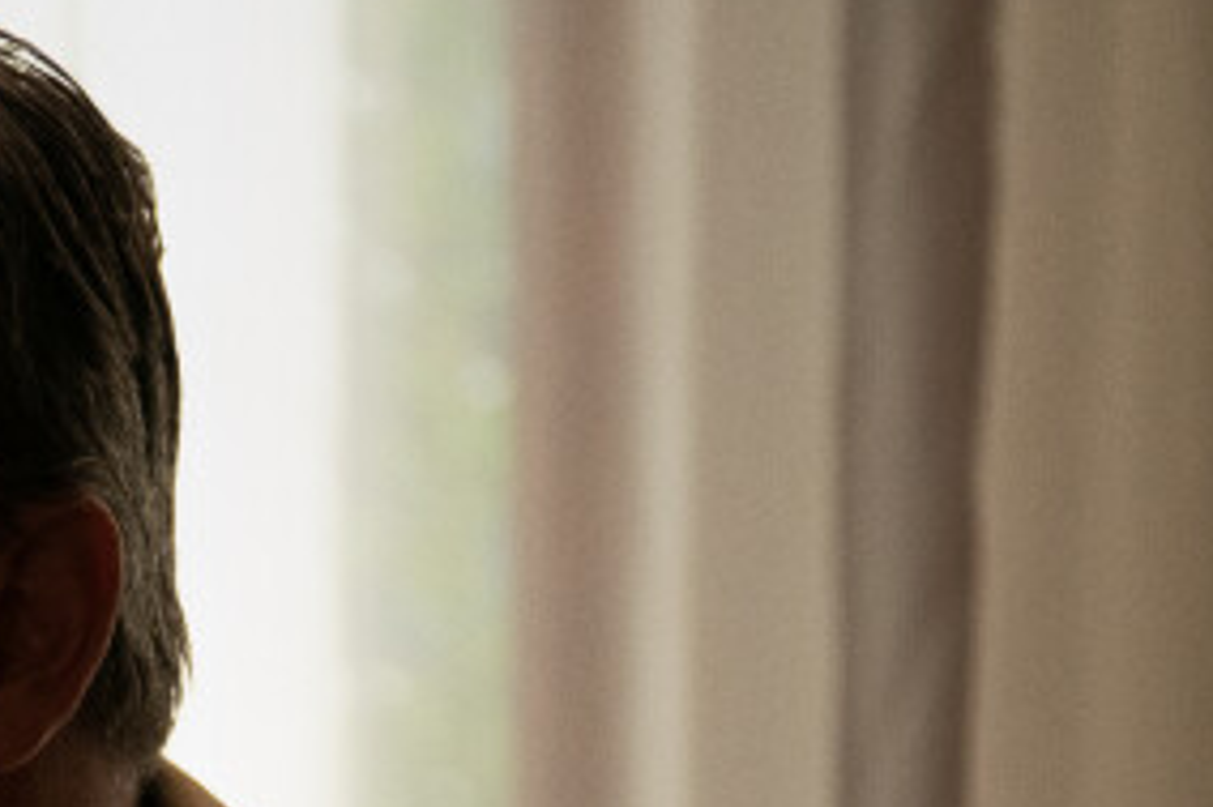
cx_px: -679
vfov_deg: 2.5
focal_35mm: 550
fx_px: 18520
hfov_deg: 3.7
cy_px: 1512
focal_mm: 130
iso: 1600
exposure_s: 1/500
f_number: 2.8
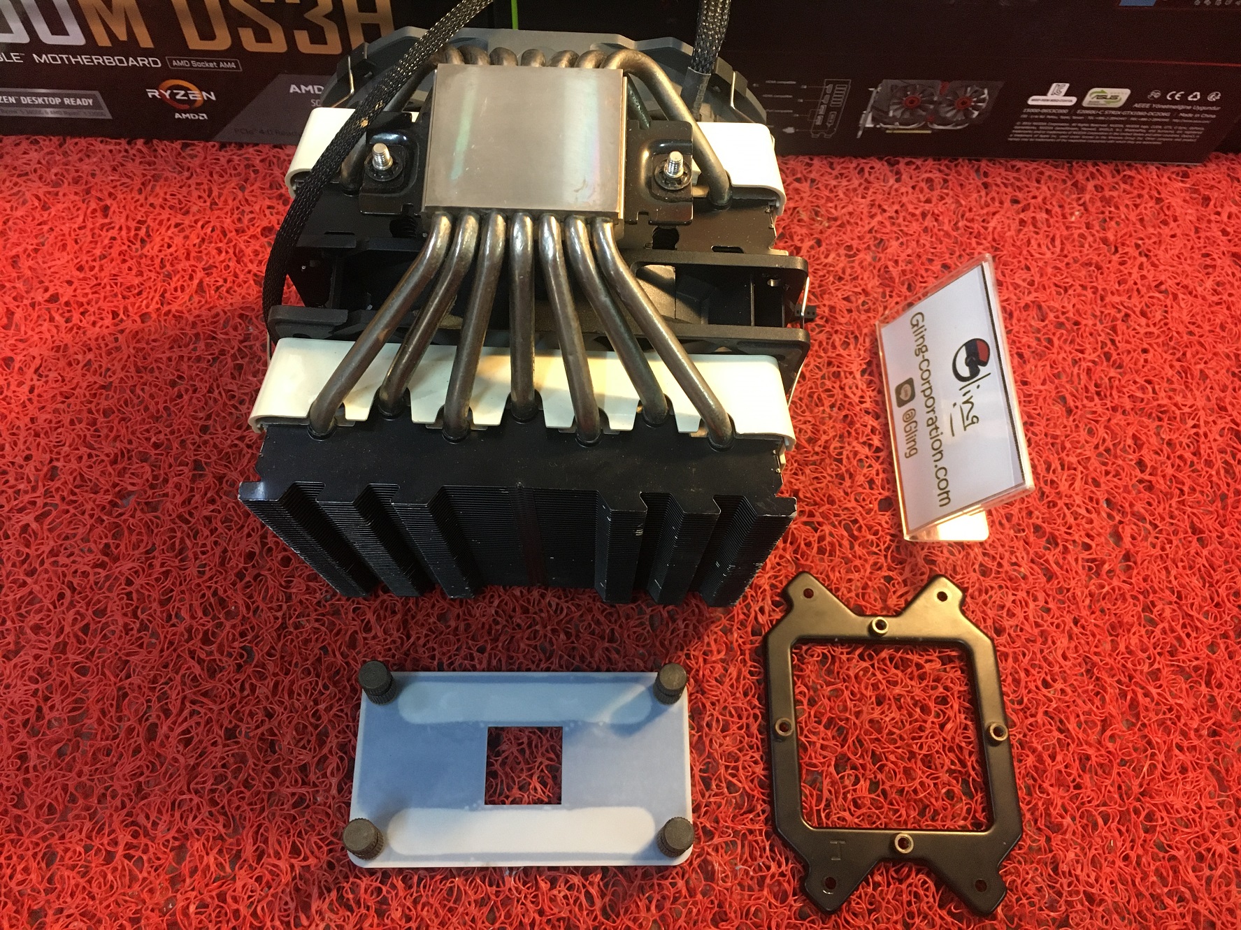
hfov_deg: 61.7
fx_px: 1040
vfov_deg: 48.2
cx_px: 620
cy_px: 465
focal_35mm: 29
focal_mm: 4.15
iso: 200
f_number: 2.2
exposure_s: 1/25
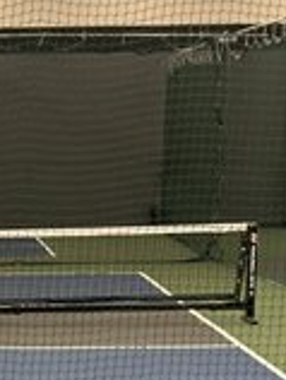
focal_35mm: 175
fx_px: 1923
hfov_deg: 8.4
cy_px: 554
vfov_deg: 10.9
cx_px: -79
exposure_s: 1/60
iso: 80
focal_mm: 5.96
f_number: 1.6
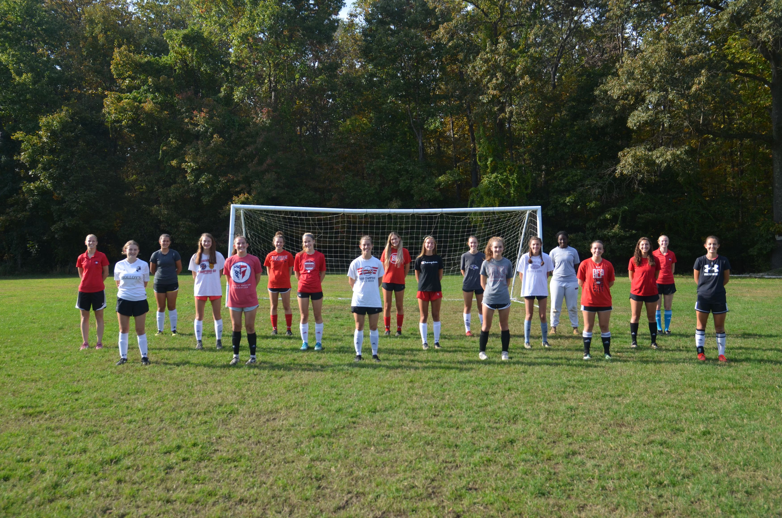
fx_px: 715
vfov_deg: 39.8
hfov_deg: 57.3
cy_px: 259
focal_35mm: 33
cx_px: 391
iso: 400
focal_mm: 22
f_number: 4.5
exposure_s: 1/1000
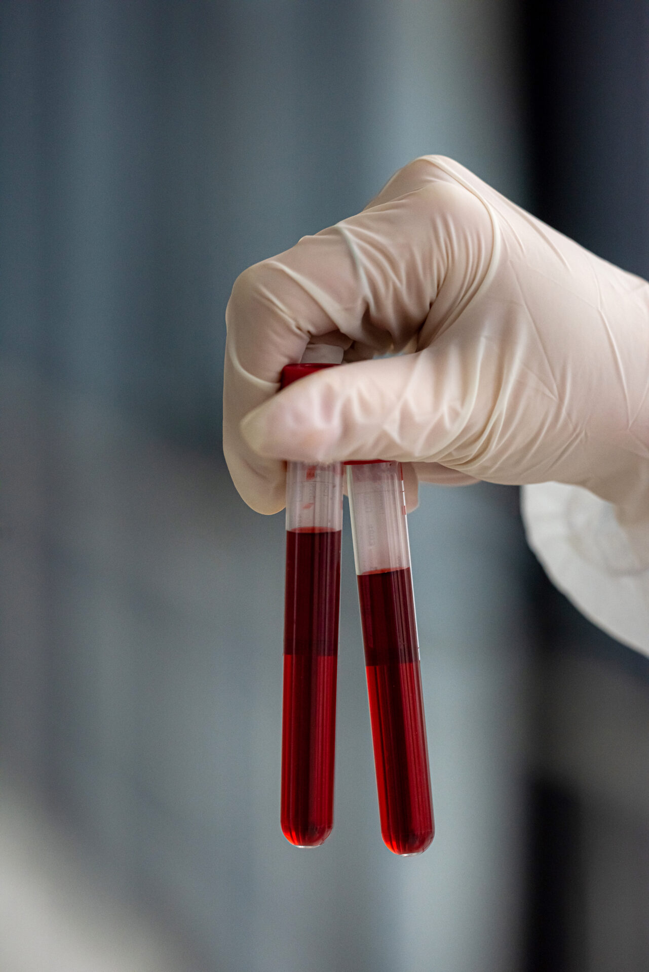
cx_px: 324
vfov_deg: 13.7
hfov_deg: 9.2
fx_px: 4054
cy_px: 486
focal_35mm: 150
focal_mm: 150
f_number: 4
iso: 1000
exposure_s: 1/320
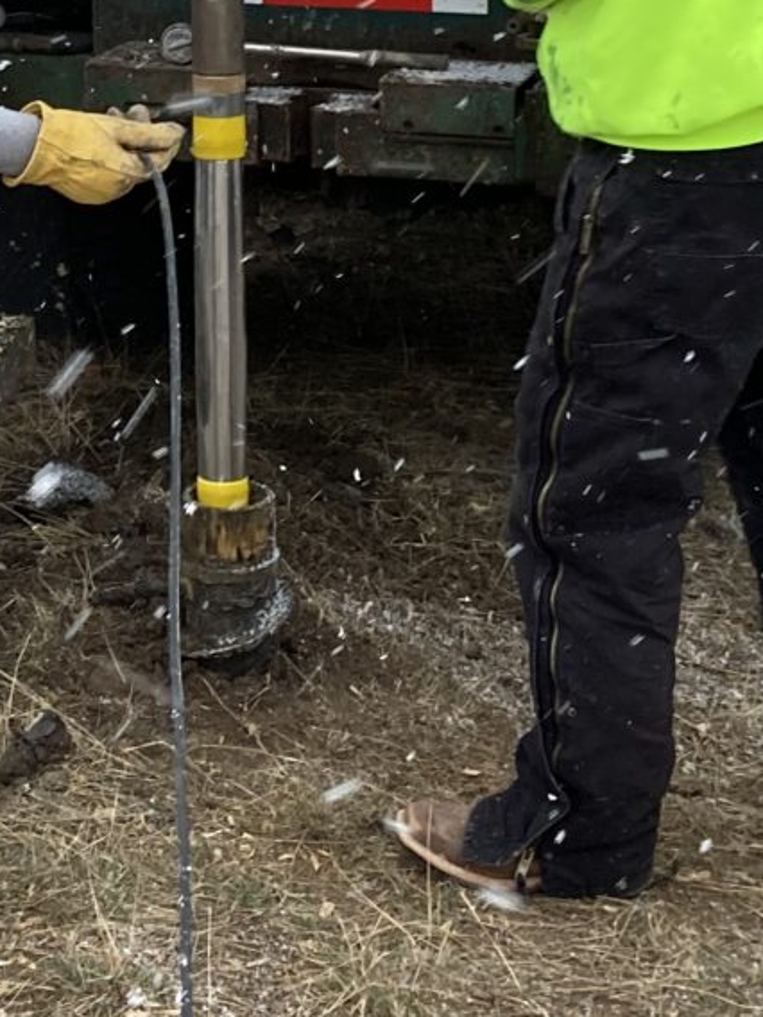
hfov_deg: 14.6
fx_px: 2968
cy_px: 231
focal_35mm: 101
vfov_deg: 19.3
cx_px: 177
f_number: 1.8
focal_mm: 3.99
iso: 80
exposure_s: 1/120
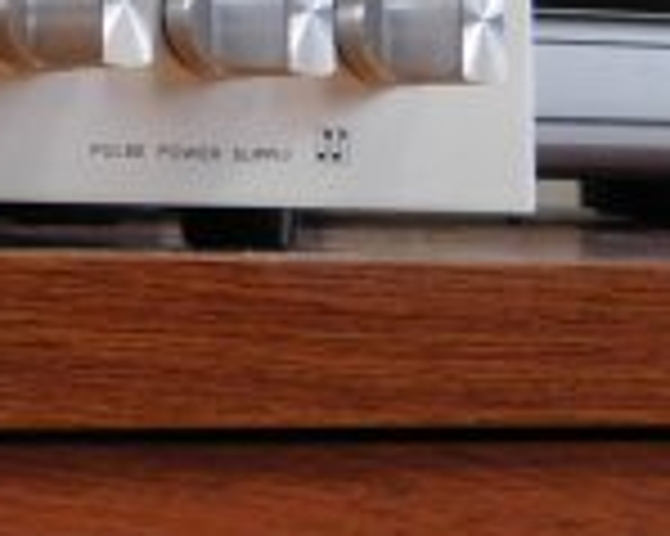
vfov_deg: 8.4
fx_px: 3508
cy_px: -383
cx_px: -666
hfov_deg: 10.1
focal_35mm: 177
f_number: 3.7
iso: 400
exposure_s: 1/25
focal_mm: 8
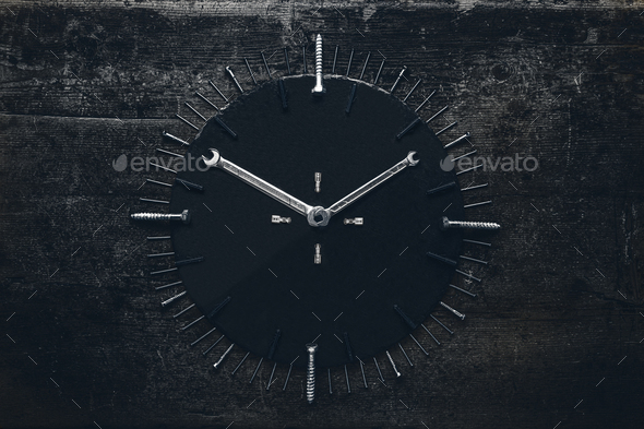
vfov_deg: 31.9
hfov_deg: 46.4
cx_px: 322
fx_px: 751
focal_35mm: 42
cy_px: 214
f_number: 10
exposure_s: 1/200
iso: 100
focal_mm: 42
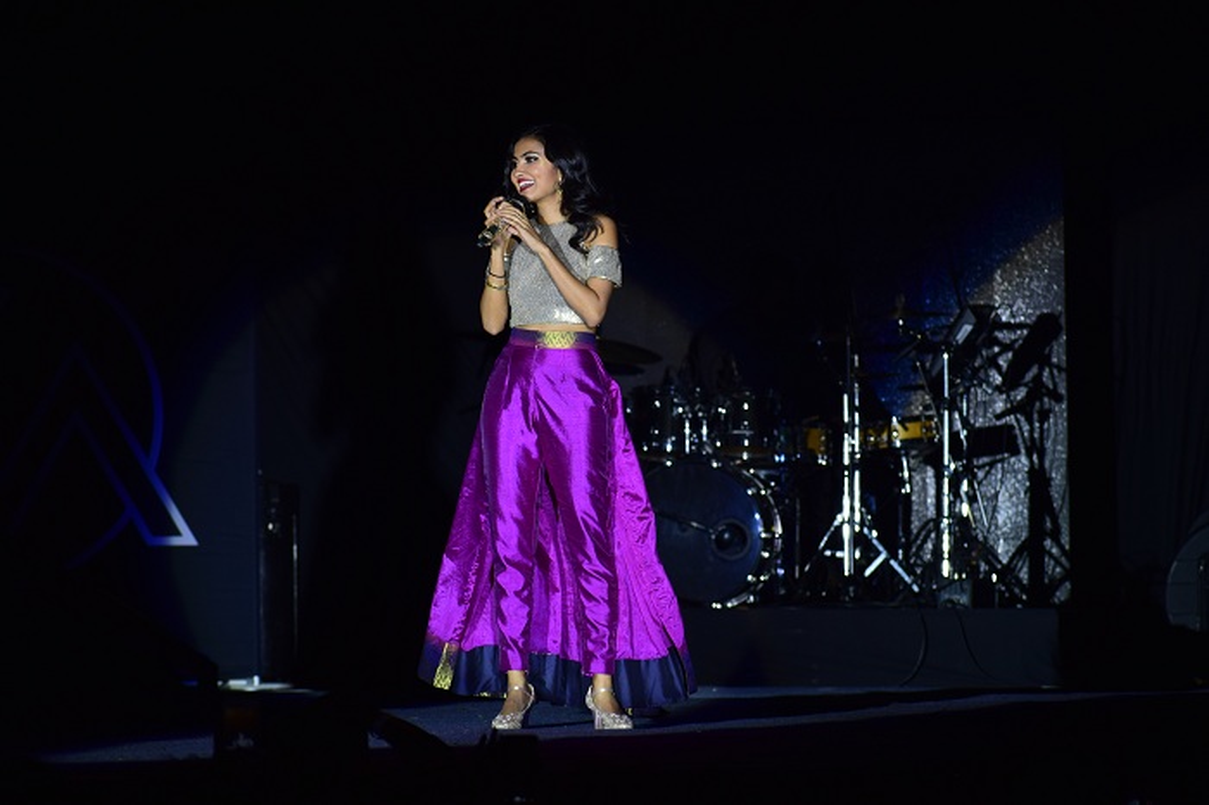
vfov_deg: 5.2
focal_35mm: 262
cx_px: 604
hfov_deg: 7.8
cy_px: 402
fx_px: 8811
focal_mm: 175
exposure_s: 1/100
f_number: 5
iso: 100
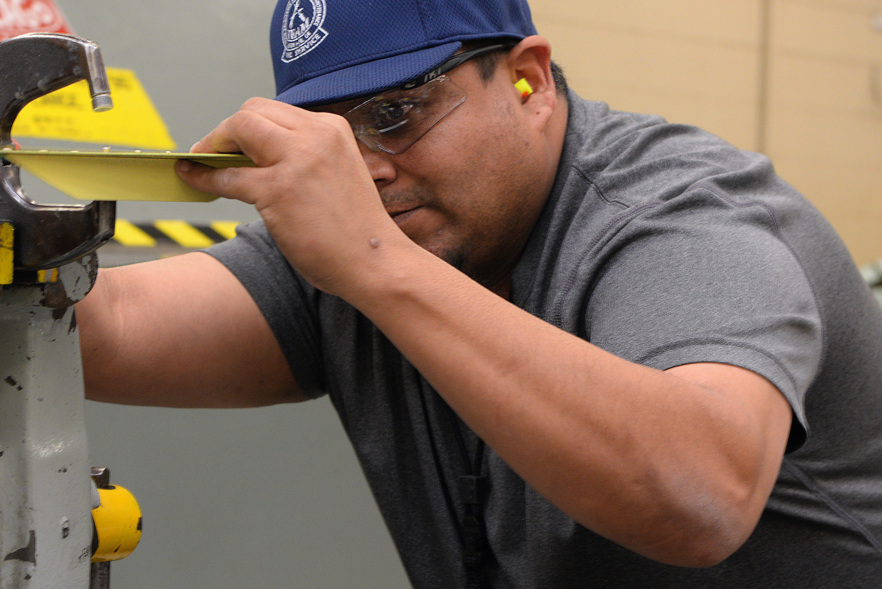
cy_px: 316
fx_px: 2843
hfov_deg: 17.5
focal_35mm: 116
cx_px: 212
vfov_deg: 11.8
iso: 1250
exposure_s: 1/40
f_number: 7.1
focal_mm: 70
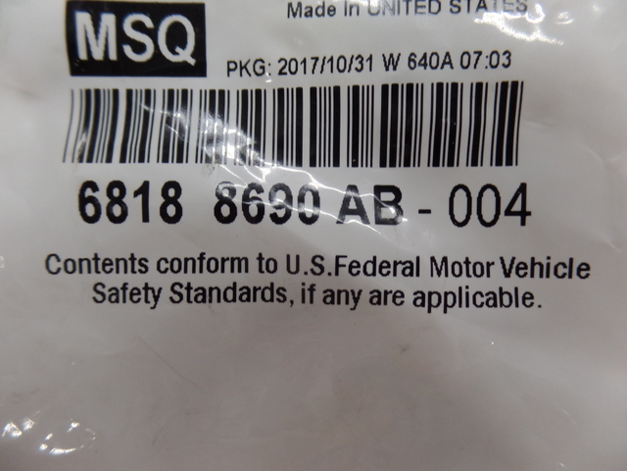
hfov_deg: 73.9
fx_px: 417
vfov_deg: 58.9
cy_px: 236
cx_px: 314
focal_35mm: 23
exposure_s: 1/30
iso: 200
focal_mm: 4.1
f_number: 2.8
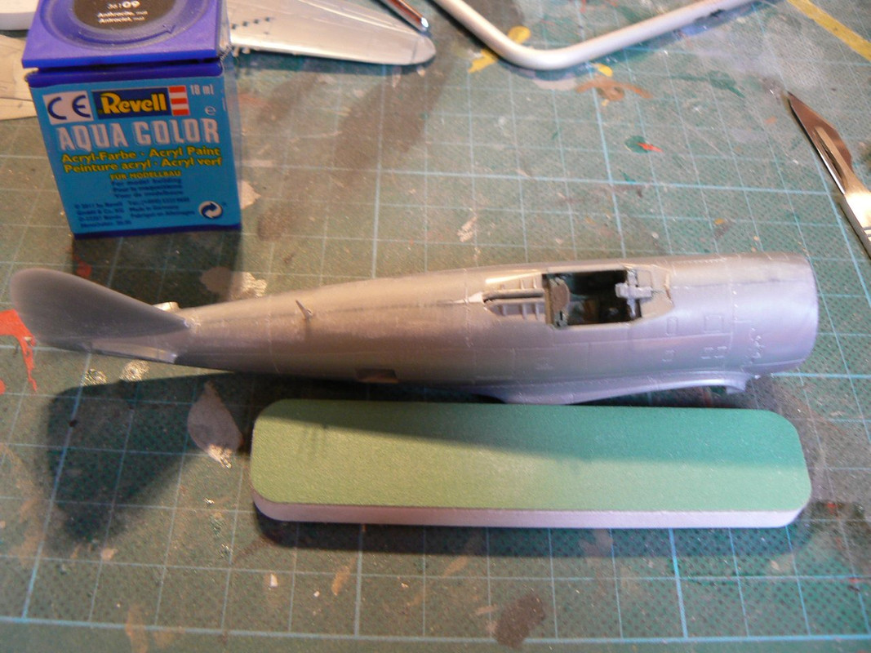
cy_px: 326
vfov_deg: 39.6
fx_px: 906
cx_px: 436
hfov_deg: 51.4
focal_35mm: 36
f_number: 2.8
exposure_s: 1/30
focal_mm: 6
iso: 160
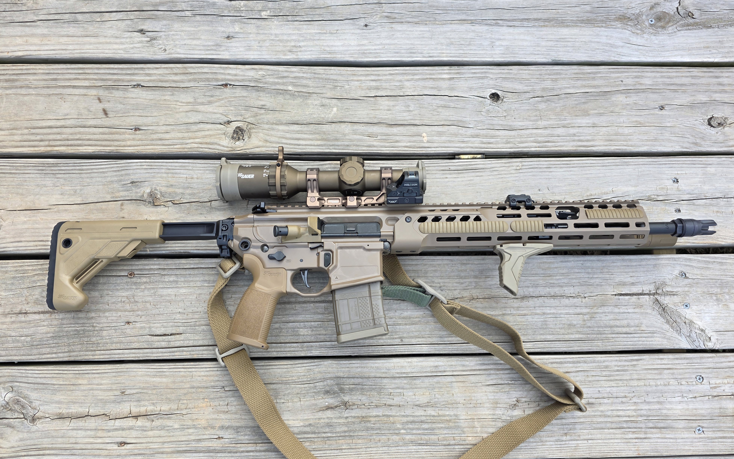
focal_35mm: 25
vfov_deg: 49.3
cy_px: 243
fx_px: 500
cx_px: 373
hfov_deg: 72.5
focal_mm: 6.3
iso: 50
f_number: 1.7
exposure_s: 1/180
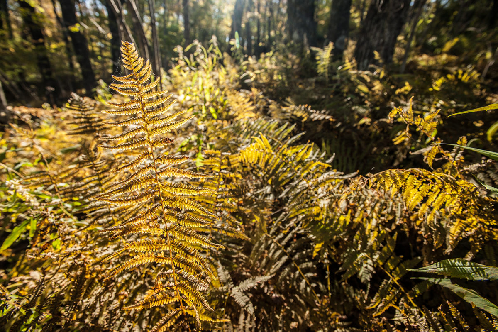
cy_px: 166
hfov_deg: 93.3
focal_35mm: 17
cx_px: 249
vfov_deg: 70.4
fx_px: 235
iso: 400
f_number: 6.3
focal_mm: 17
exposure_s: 1/100
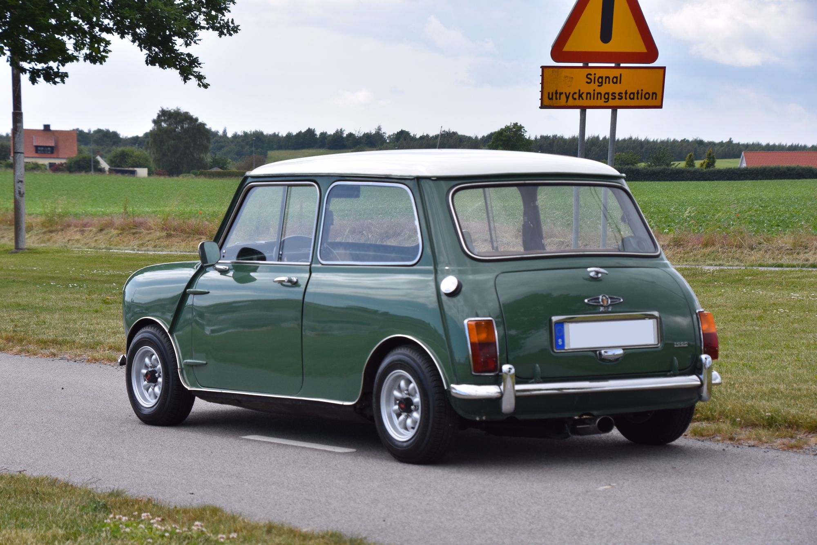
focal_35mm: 112
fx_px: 2553
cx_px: 408
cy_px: 272
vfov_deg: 12.2
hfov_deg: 18.2
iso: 200
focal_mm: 75
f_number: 8
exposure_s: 1/500
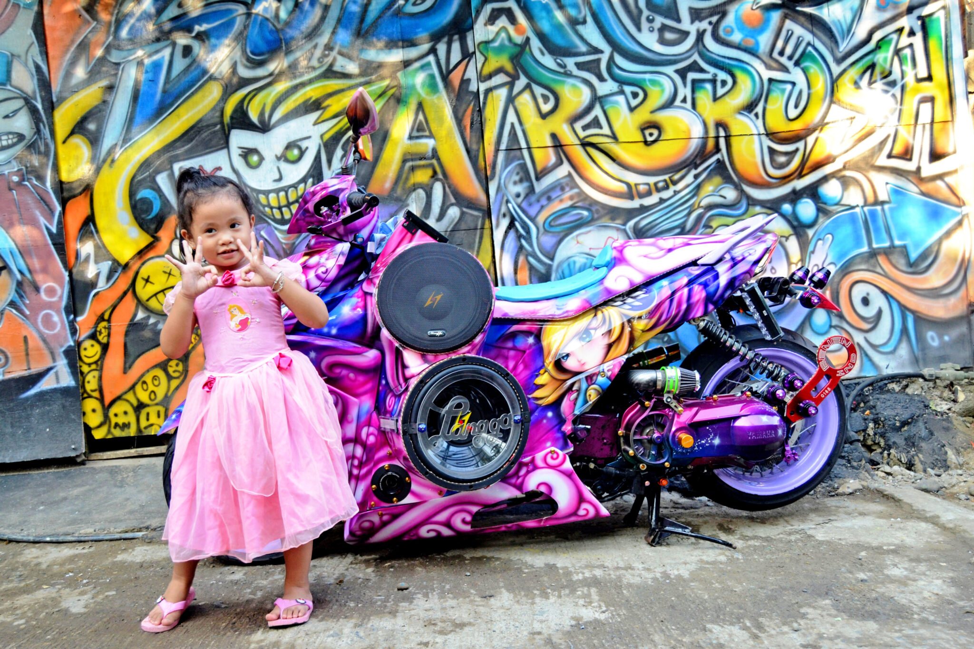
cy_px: 324
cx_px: 487
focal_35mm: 39
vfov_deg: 34.2
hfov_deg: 49.6
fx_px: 1055
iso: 400
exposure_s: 1/100
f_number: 5.6
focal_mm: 26
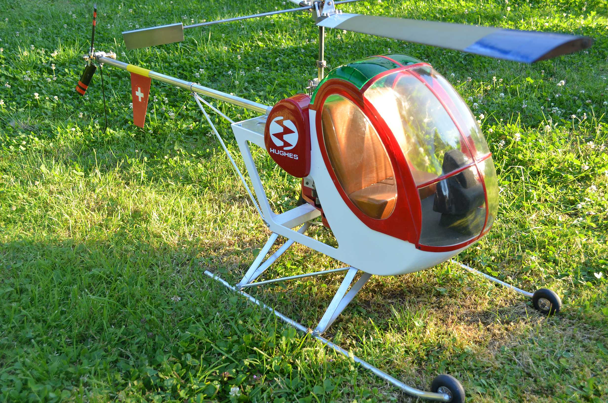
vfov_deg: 36.7
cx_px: 304
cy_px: 202
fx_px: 607
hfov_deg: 53.2
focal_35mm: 36
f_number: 5.6
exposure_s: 1/60
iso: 250
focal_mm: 24
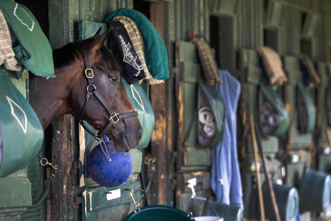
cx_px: 166
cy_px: 110
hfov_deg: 9.5
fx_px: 1994
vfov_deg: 6.3
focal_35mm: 217
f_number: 2.8
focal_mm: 145
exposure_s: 1/250
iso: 2000
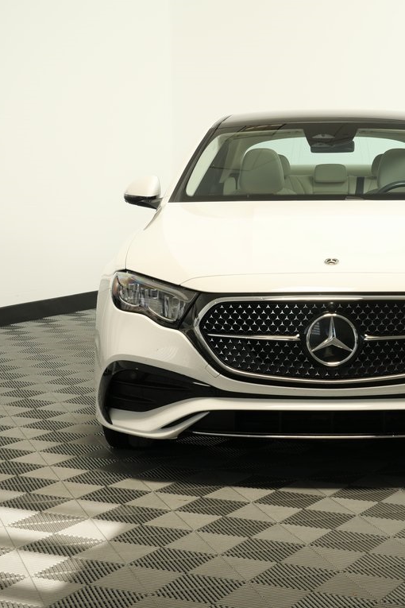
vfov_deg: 26.0
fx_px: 1316
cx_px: 310
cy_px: 304
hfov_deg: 17.4
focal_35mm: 78
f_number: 5.6
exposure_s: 1/200
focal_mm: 28
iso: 250
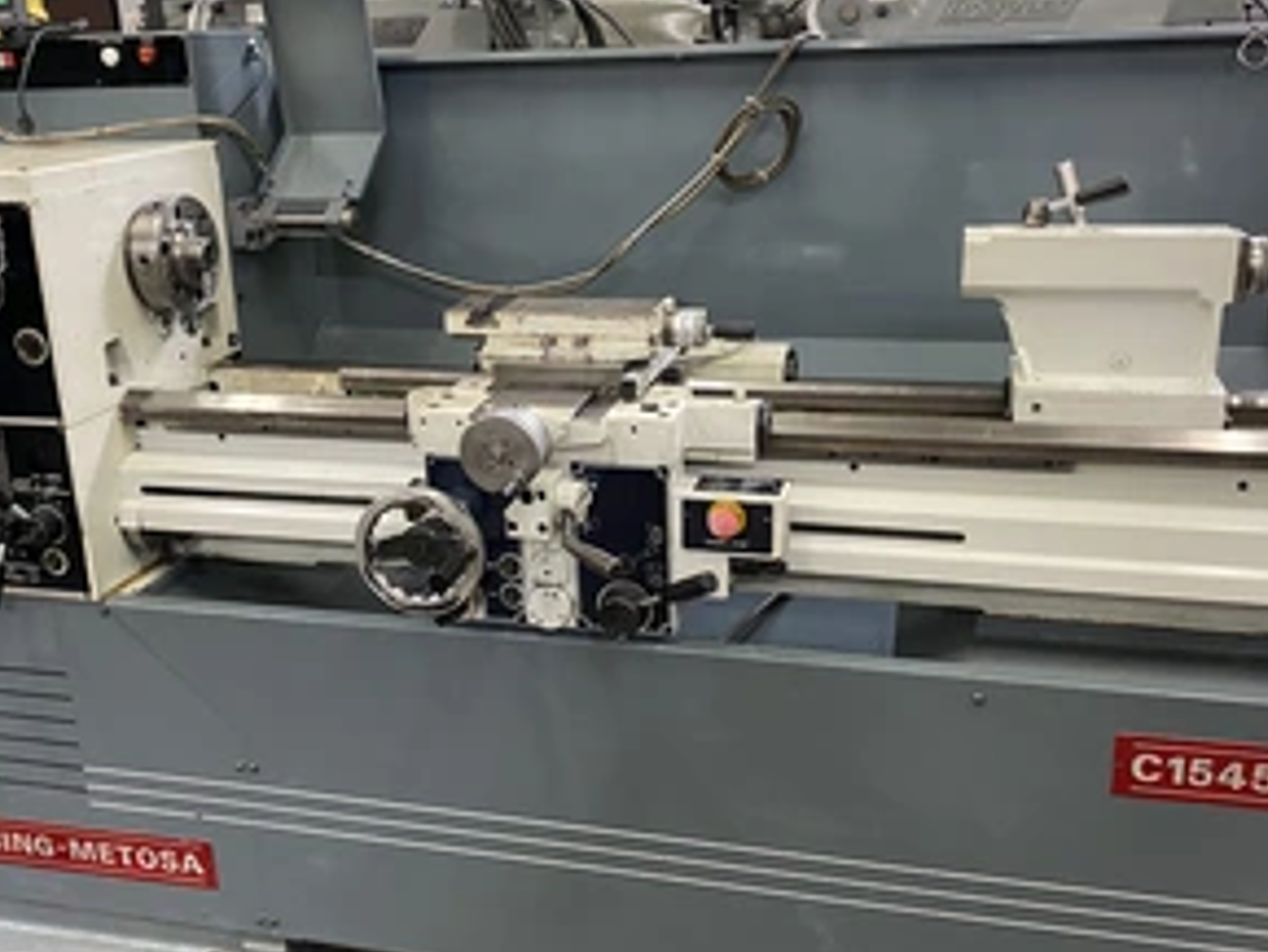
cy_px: 461
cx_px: 605
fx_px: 1319
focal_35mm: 36
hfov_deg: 51.3
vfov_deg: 39.7
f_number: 1.8
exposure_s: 1/60
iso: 400
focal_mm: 4.25
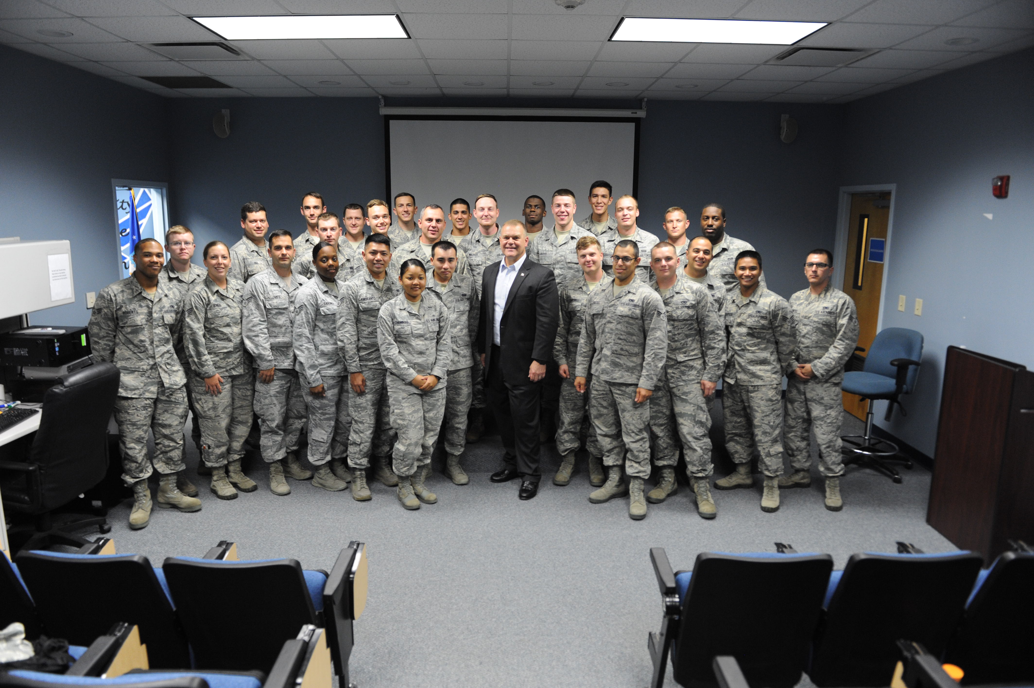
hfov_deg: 73.8
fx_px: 689
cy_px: 344
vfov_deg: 53.1
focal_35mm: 24
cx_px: 517
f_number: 3.5
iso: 1600
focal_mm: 24
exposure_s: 1/60
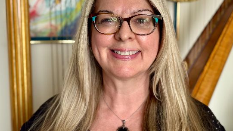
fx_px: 358
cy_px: 48
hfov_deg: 36.0
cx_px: 112
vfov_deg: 20.7
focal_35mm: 58
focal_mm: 6.76
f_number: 1.78
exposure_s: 1/88
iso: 100
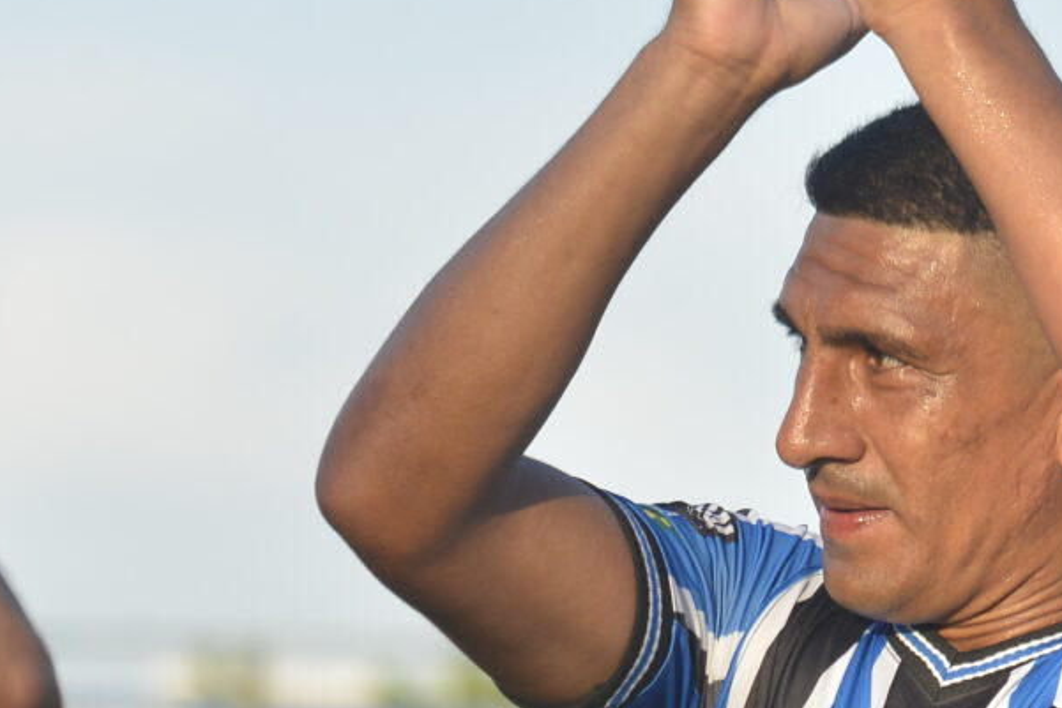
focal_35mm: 665
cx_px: 831
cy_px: 855
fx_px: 19621
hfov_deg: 3.1
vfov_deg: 2.1
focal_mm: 195
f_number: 6.3
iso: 800
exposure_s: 1/1600
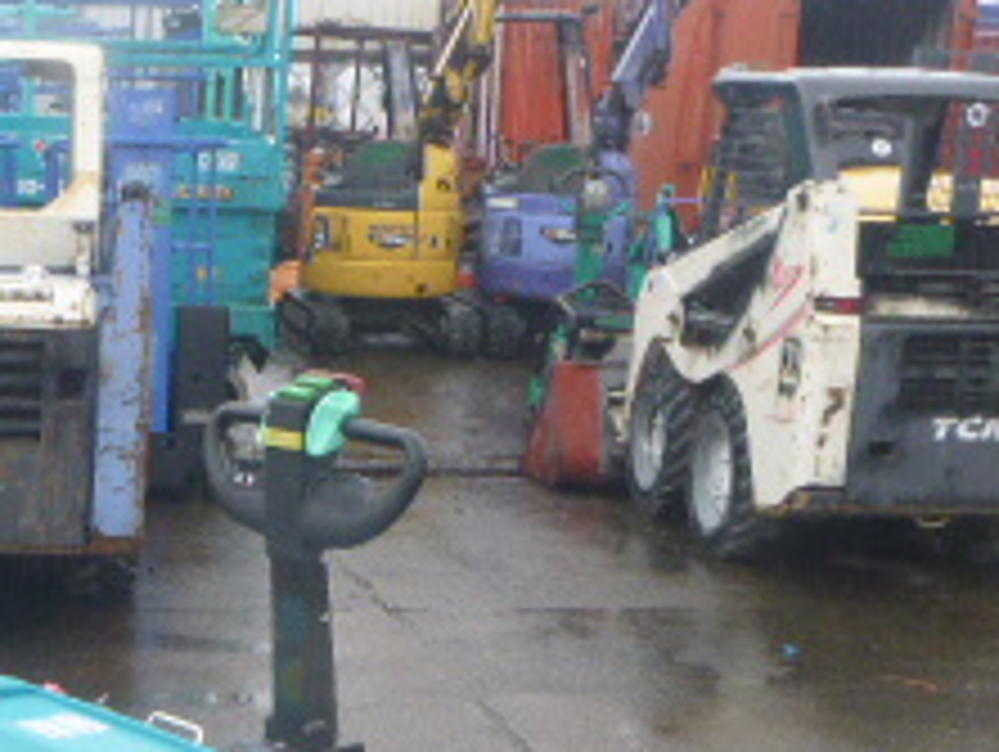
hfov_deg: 25.5
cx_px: -36
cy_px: 630
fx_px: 2080
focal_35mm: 72
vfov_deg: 20.2
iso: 100
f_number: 3.9
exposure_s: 1/60
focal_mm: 4.5
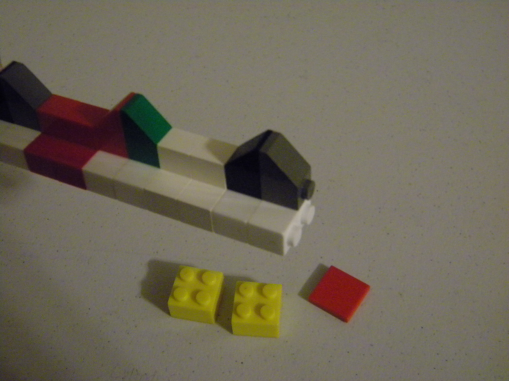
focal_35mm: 47
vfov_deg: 30.9
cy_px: 190
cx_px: 254
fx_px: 691
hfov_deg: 40.4
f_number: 3.9
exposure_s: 1/28.4
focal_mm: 8.6
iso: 800
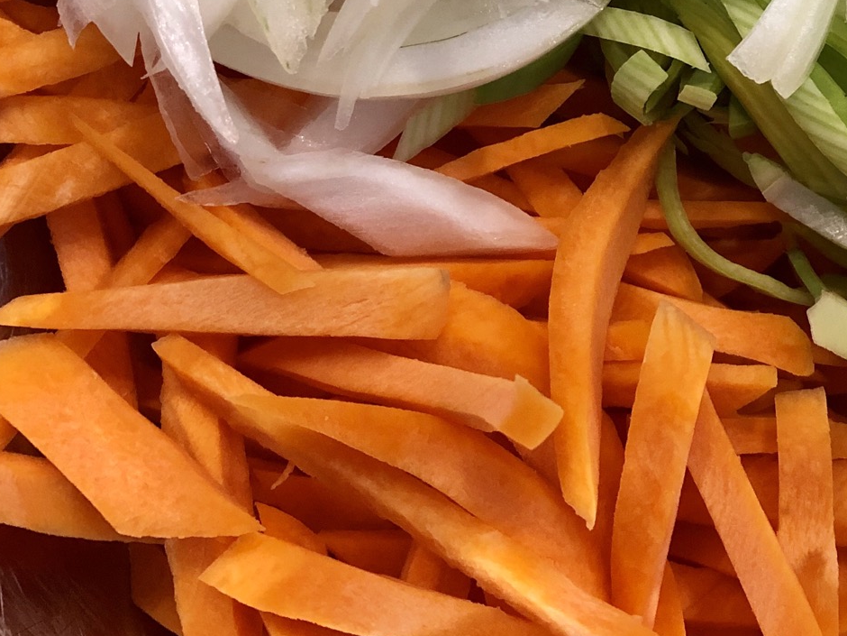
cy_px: 82
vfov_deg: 23.5
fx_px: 1493
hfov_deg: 30.2
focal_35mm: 61
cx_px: 781
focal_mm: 3.99
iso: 100
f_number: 1.8
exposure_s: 1/17
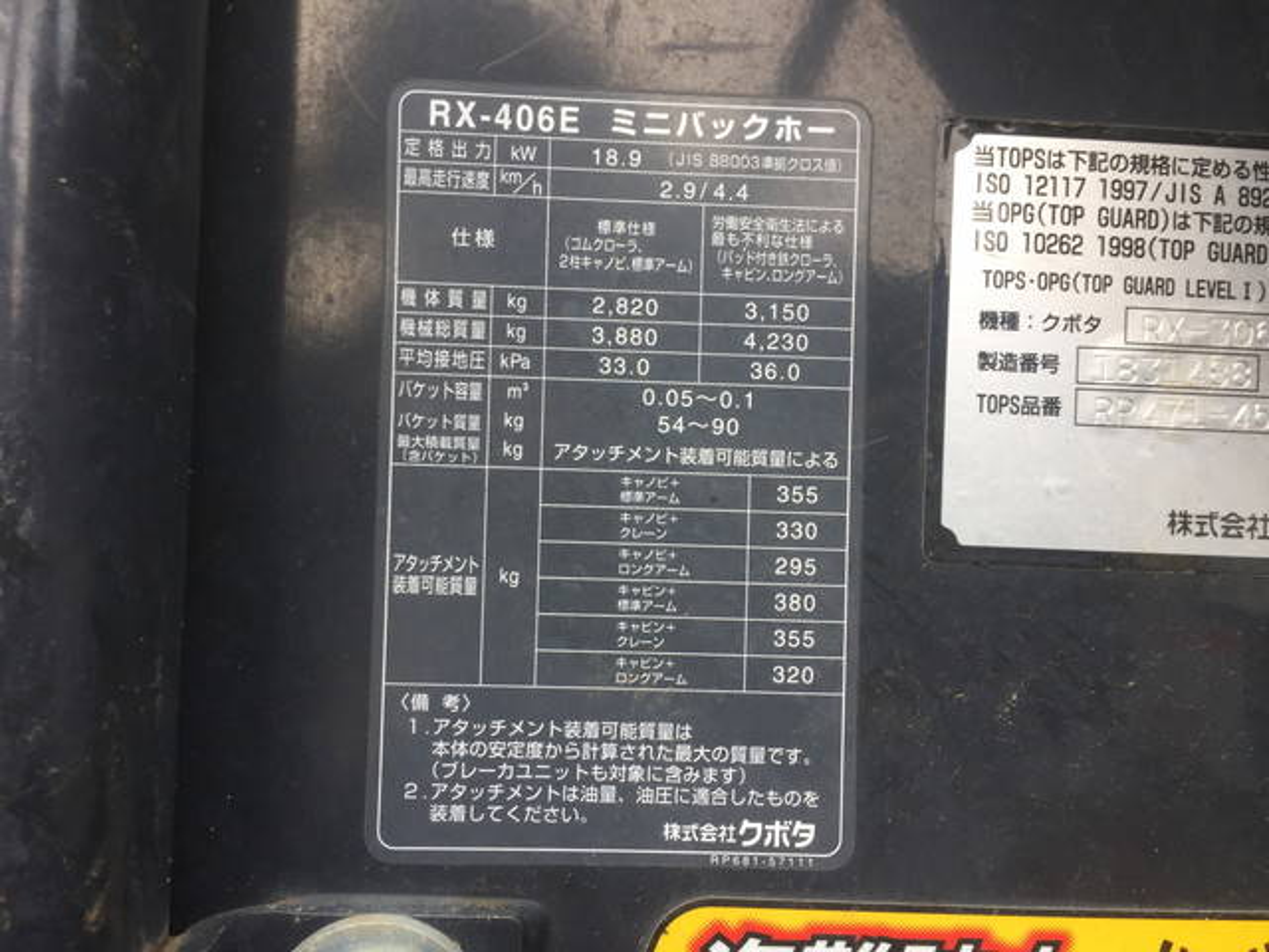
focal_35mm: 29
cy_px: 476
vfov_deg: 48.2
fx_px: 1063
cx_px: 634
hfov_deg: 61.7
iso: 40
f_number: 2.2
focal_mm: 4.15
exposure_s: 1/120
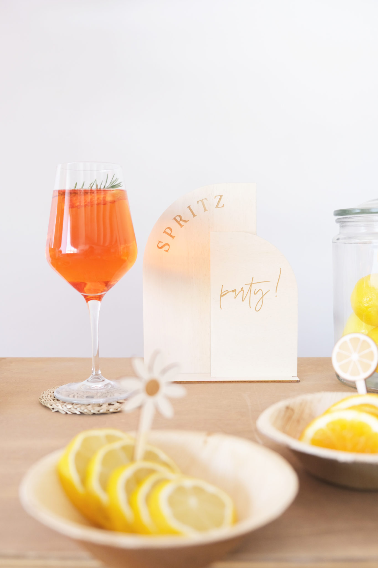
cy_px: 284
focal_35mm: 35
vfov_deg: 54.4
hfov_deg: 37.8
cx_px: 189
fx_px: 551
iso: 640
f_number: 3.2
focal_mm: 23.3
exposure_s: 1/125
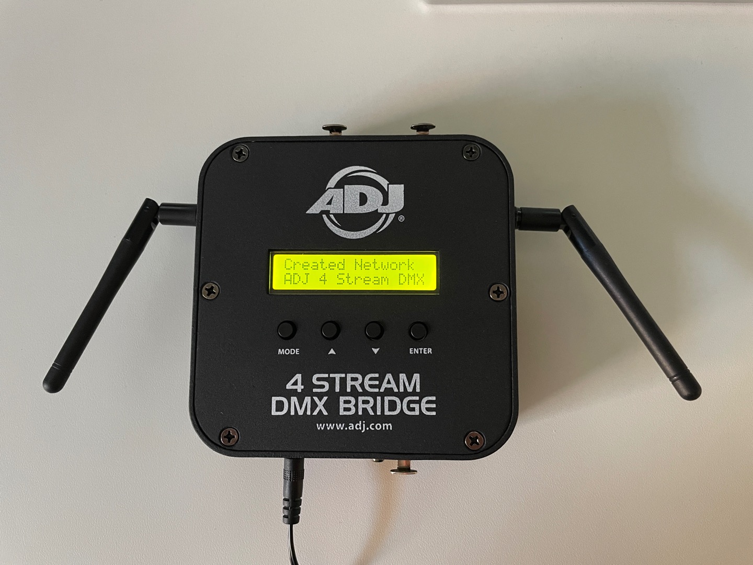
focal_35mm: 26
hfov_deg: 67.3
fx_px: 566
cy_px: 282
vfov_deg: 53.1
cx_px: 376
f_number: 1.6
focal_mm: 4.2
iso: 500
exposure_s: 1/54
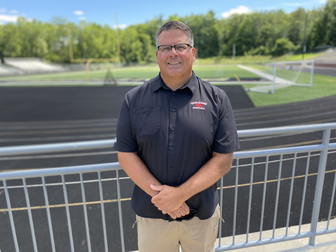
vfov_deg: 53.1
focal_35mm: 26
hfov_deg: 67.3
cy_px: 126
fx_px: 252
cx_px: 168
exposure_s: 1/391
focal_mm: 4.25
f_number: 1.8
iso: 32
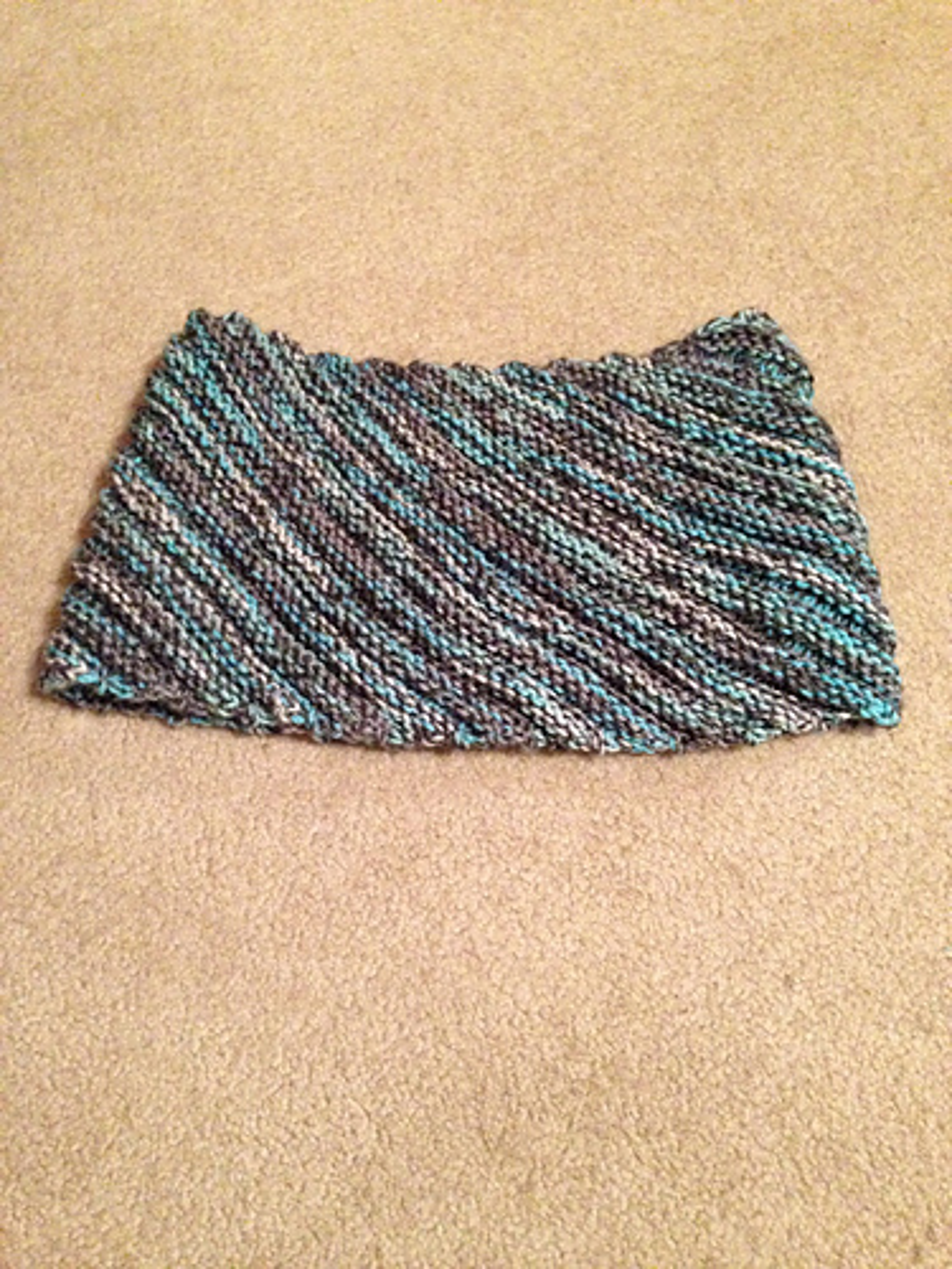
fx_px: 1210
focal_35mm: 33
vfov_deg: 55.4
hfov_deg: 42.9
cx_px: 476
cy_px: 634
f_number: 2.4
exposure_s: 1/15
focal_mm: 4.12
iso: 800
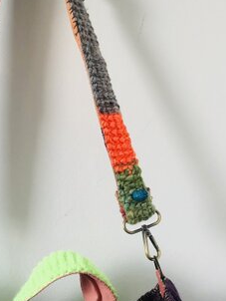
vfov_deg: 24.6
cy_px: 196
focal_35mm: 79
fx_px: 687
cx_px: 41
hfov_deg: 18.5
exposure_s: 1/40
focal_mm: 3.99
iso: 20
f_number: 1.8
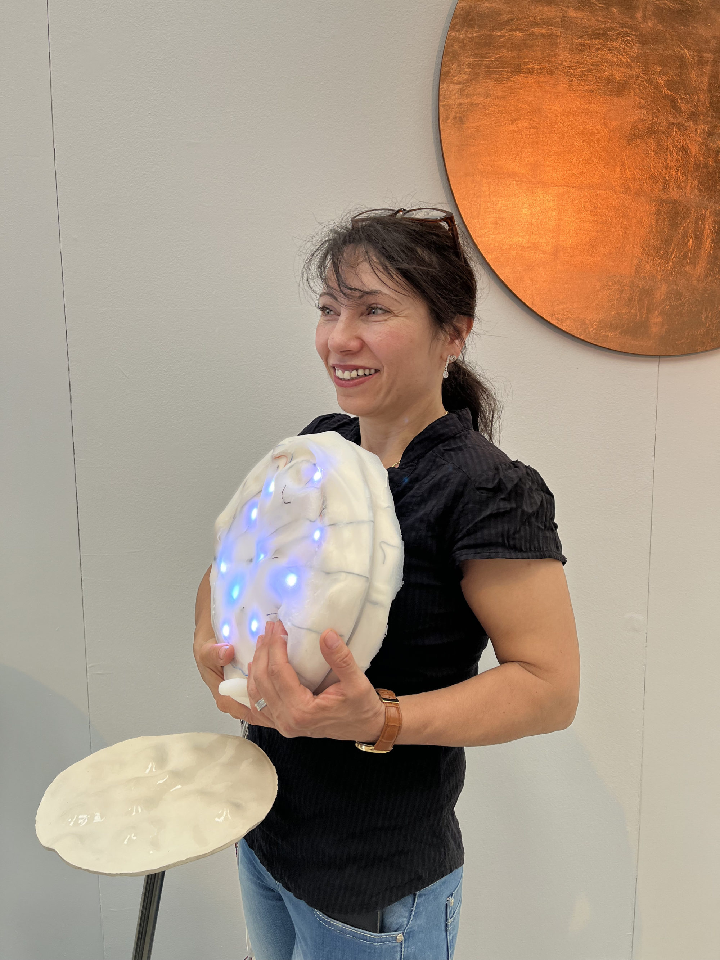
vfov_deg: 67.3
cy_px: 480
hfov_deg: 53.1
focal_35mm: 26
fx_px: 721
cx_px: 360
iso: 50
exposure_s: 1/100
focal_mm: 5.1
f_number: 1.6
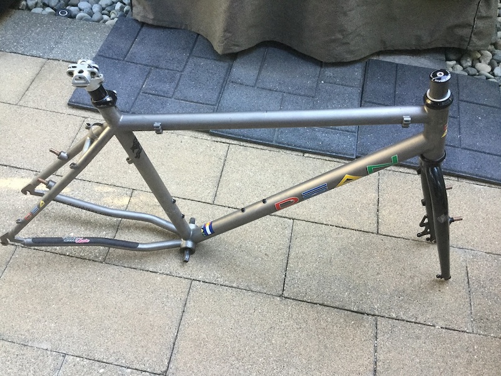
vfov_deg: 45.4
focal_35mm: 31
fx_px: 449
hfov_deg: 58.4
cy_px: 188
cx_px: 250
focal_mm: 3.3
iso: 100
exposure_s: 1/30
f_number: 2.4
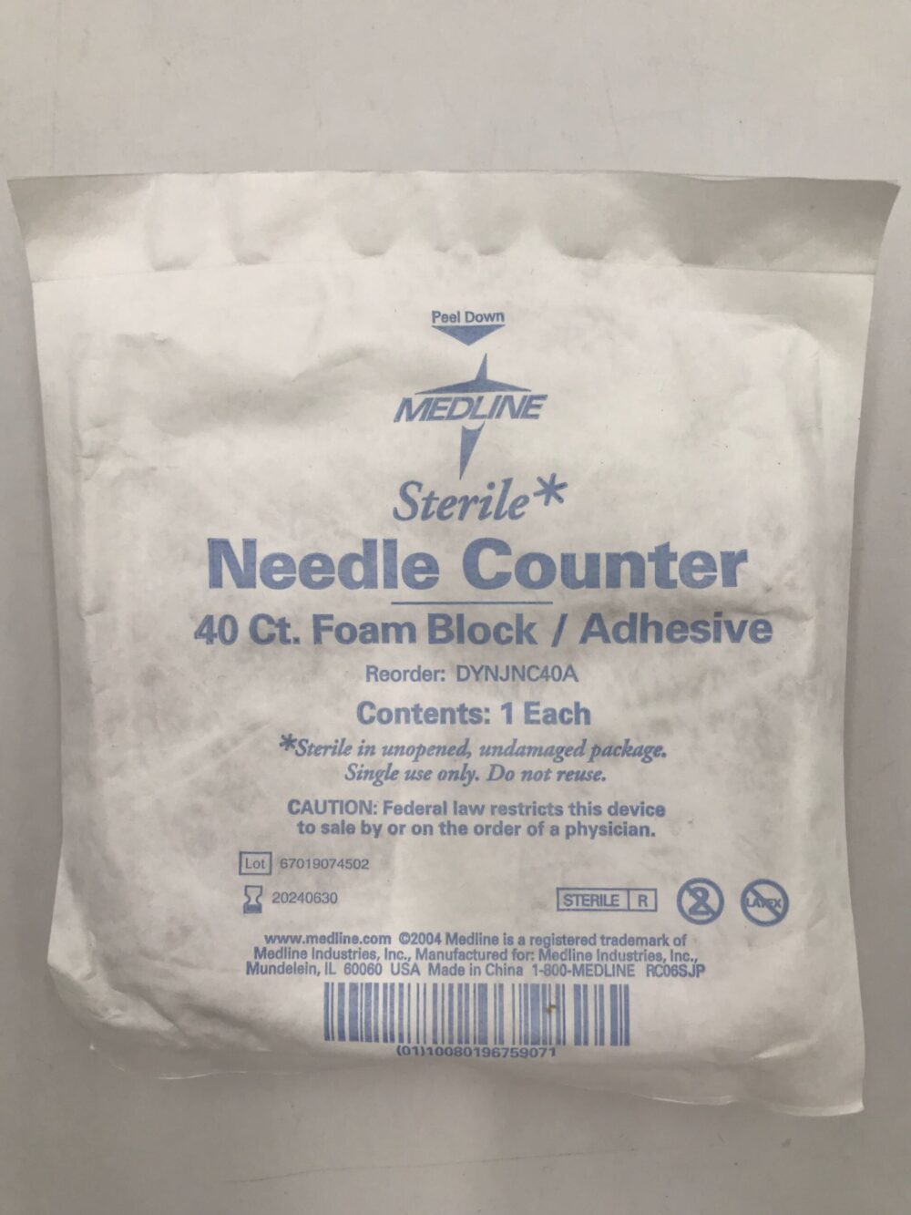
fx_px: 982
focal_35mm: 28
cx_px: 456
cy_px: 608
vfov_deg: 63.4
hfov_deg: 49.8
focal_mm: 3.99
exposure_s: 1/60
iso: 25
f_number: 1.8
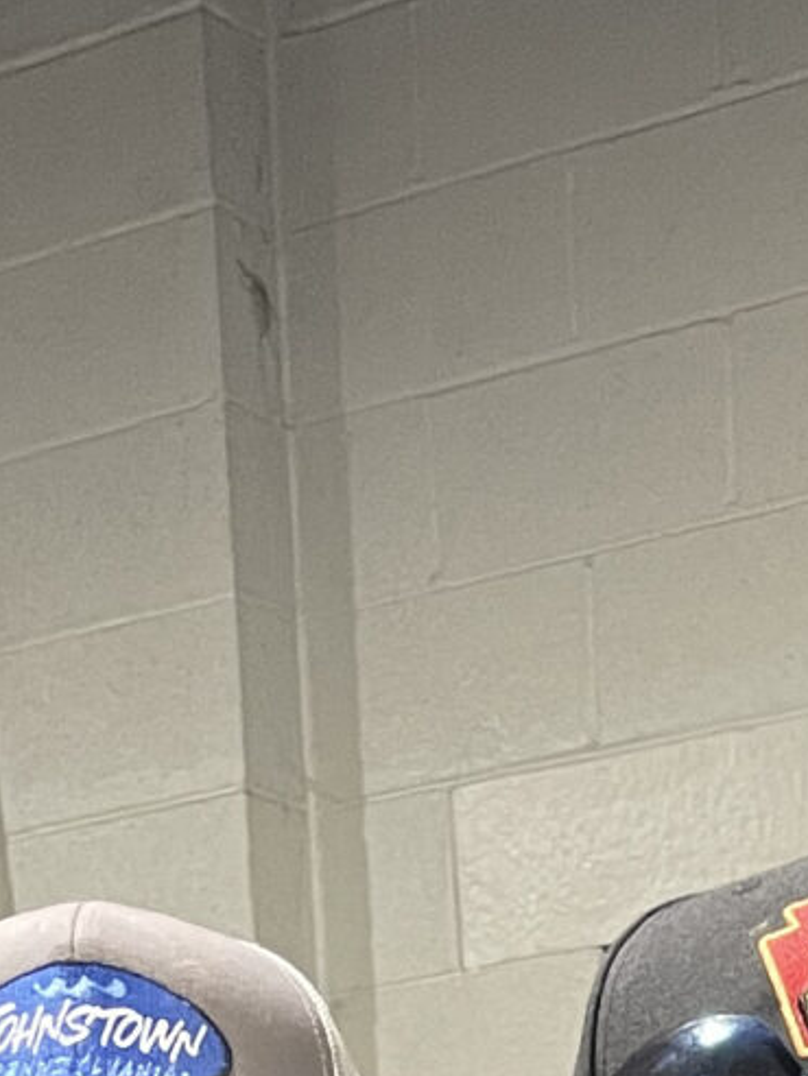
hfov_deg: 10.5
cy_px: 2687
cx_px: 1343
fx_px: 4200
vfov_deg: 11.6
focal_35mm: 135
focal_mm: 4.2
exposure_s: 1/60
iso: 160
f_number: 1.6
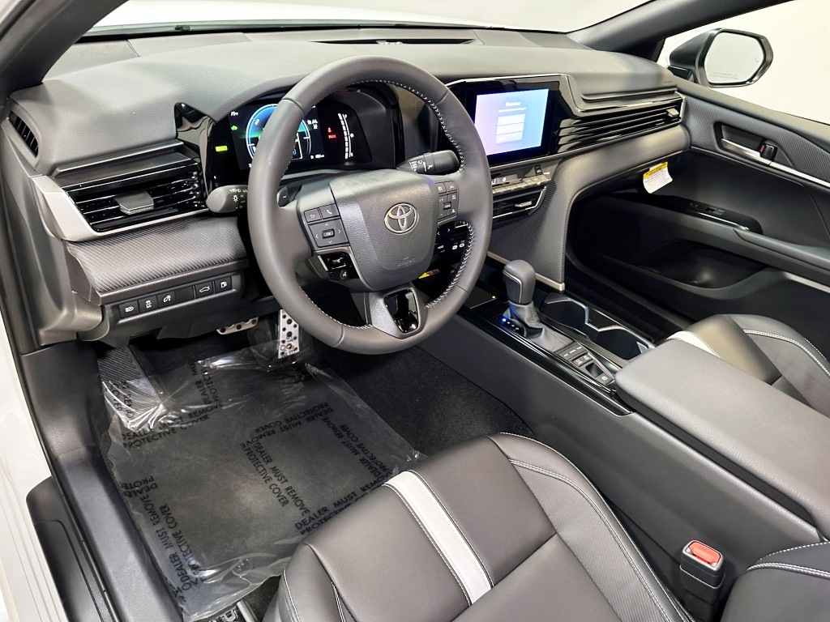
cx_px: 415
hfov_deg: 71.6
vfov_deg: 56.8
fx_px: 575
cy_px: 311
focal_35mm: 24
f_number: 1.78
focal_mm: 6.86
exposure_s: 1/30
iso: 1000
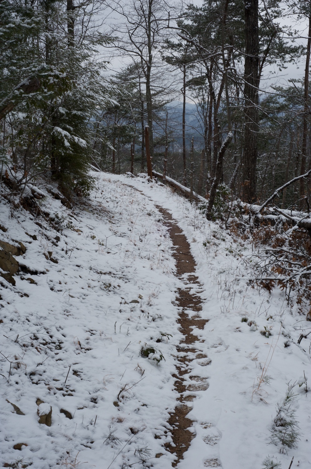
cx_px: 156
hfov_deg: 26.9
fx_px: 650
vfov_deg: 39.6
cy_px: 234
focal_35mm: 50
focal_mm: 50
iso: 400
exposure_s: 1/250
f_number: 16
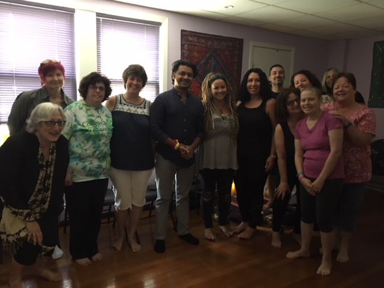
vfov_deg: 48.2
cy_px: 144
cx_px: 192
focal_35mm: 29
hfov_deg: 61.7
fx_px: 322
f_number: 2.2
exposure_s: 1/15
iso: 400
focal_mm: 4.15
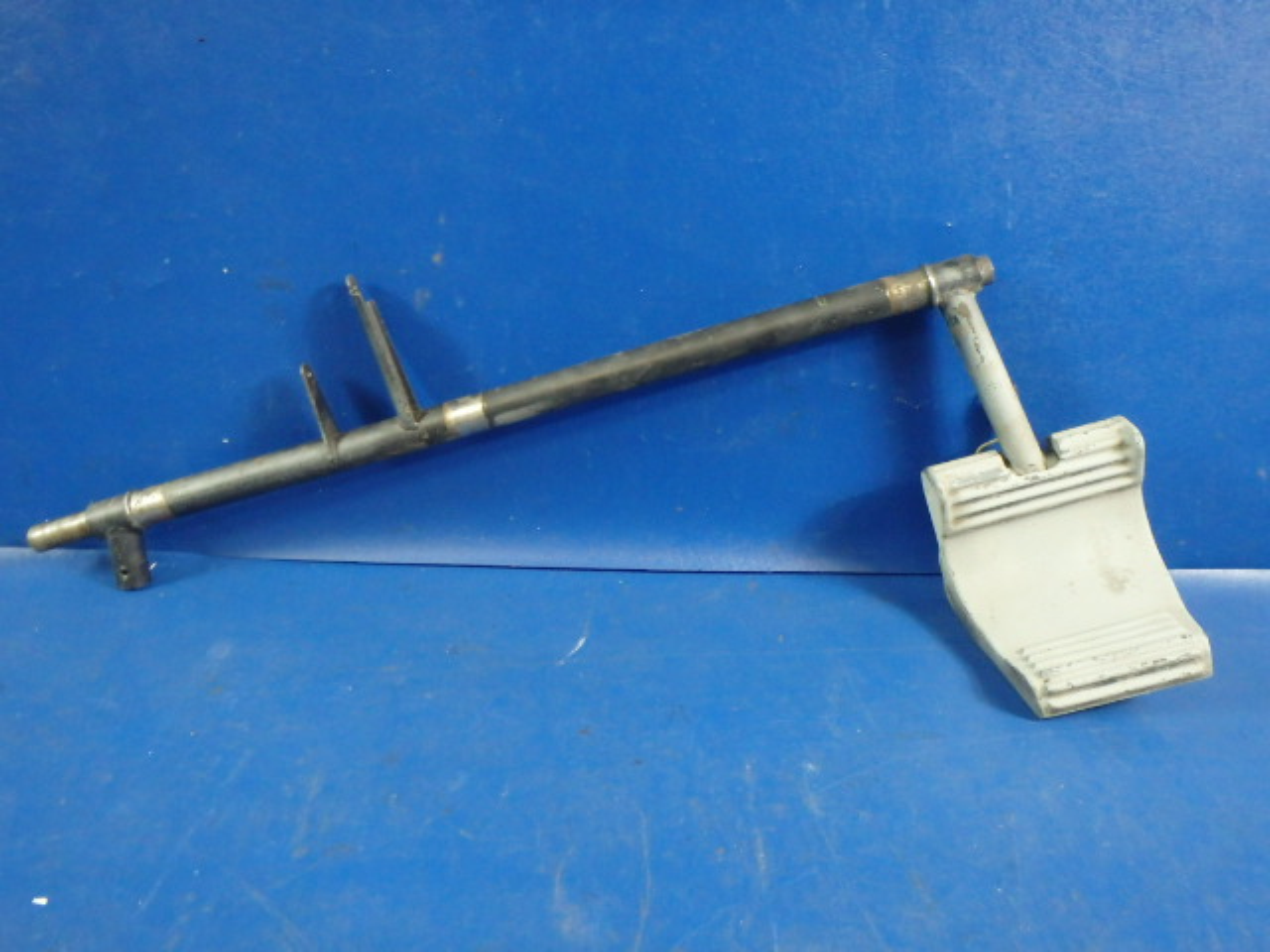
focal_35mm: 28
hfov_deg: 63.4
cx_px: 635
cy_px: 476
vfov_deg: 49.7
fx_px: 1027
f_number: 3.9
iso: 800
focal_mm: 5
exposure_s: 1/15
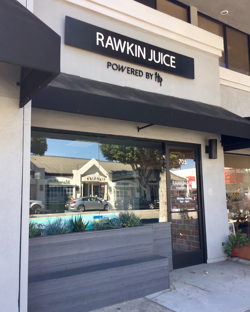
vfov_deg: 57.2
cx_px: 122
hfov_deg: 47.1
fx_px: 287
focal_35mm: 31
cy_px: 157
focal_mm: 4.15
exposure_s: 1/120
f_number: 2.2
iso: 32
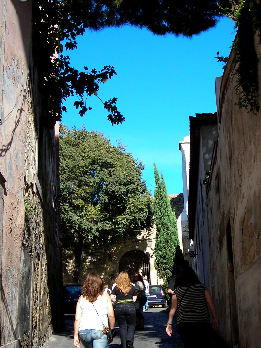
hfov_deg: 24.3
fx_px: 603
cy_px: 234
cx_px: 175
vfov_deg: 31.9
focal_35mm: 60
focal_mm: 6.3
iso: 50
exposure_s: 1/390
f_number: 3.2
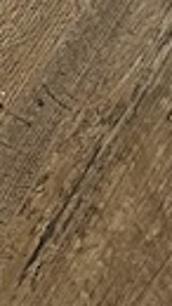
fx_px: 1413
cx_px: 551
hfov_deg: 6.3
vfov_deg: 12.4
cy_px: 137
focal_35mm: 174
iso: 500
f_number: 1.6
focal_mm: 4.2
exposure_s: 1/30
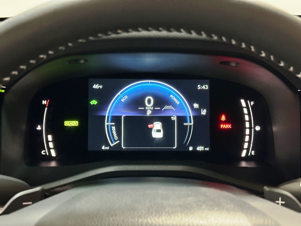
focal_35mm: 48
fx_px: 417
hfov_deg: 39.7
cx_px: 150
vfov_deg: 30.3
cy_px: 113
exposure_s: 1/24
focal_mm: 6.86
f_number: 1.78
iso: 640
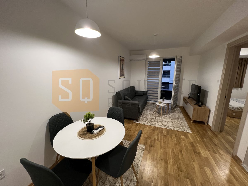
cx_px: 124
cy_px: 93
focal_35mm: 13
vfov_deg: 89.9
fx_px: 93
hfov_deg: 106.2
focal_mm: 1.57
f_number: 1.8
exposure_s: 1/50
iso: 200
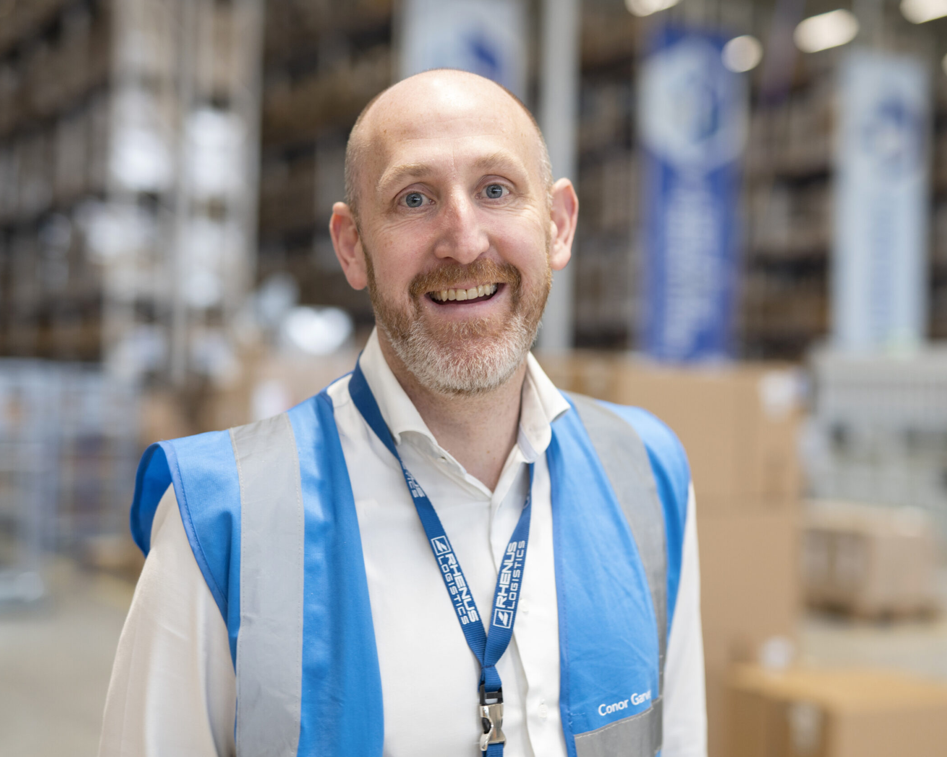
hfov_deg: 33.0
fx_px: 1597
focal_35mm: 57
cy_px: 376
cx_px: 547
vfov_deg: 26.7
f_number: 1.8
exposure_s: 1/125
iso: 640
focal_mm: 50
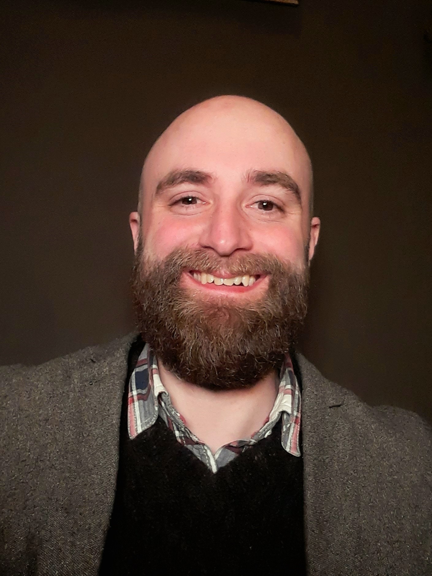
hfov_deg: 58.9
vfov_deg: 73.9
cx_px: 216
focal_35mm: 23
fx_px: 383
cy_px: 288
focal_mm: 1.95
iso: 250
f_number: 2.2
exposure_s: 1/33
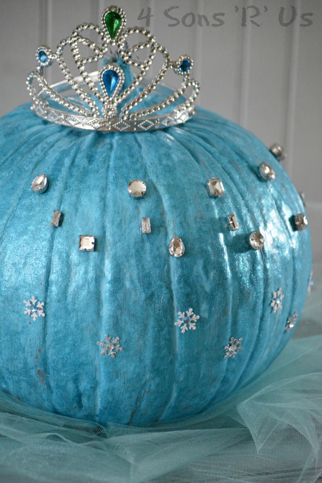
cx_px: 161
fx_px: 2415
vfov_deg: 11.4
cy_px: 242
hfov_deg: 7.6
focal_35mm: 180
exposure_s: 1/160
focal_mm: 120
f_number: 5.6
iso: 6400
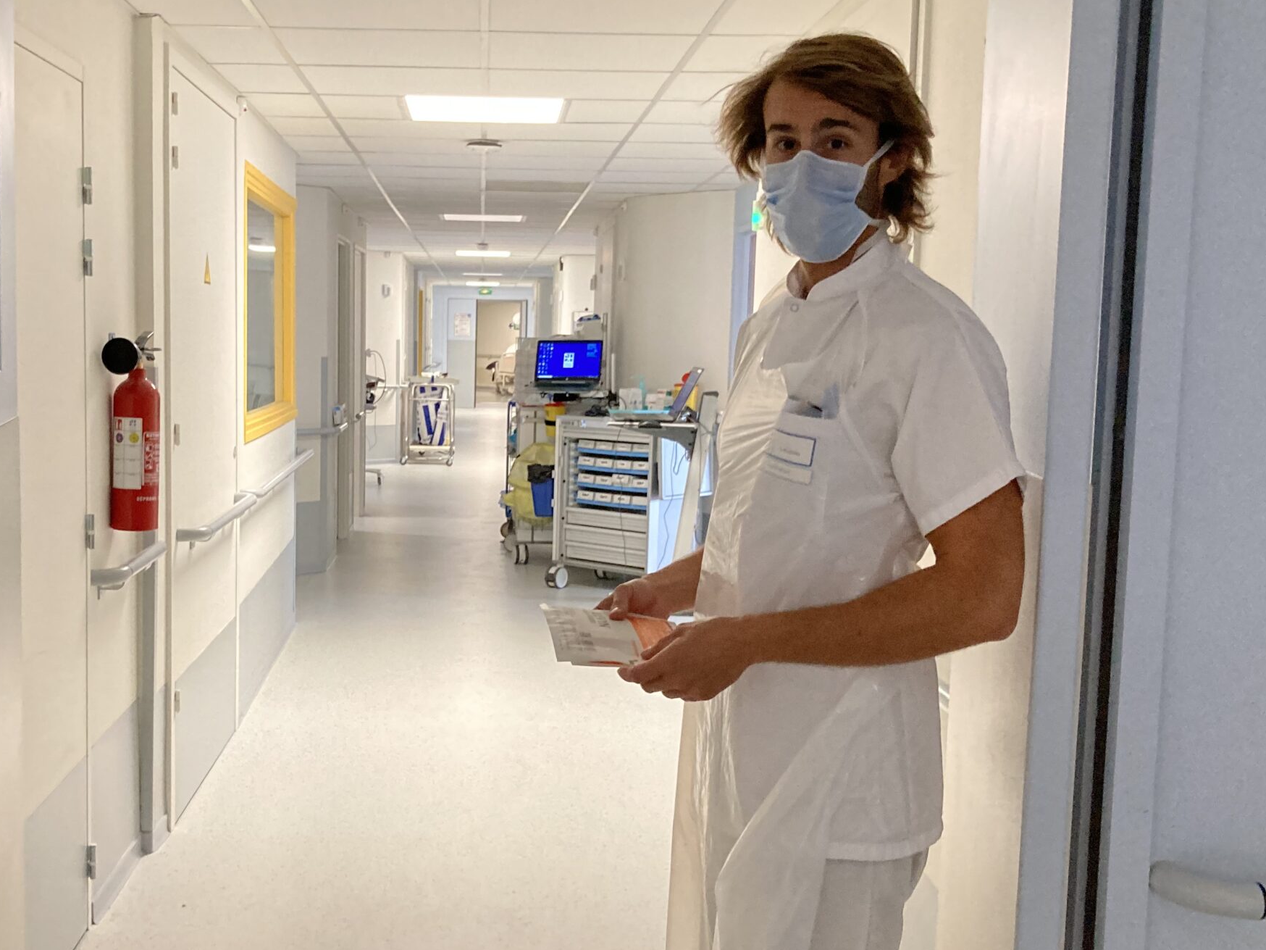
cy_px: 471
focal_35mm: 41
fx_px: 1499
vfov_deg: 35.1
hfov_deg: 45.3
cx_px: 466
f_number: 1.8
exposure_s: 1/50
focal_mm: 3.99
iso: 160
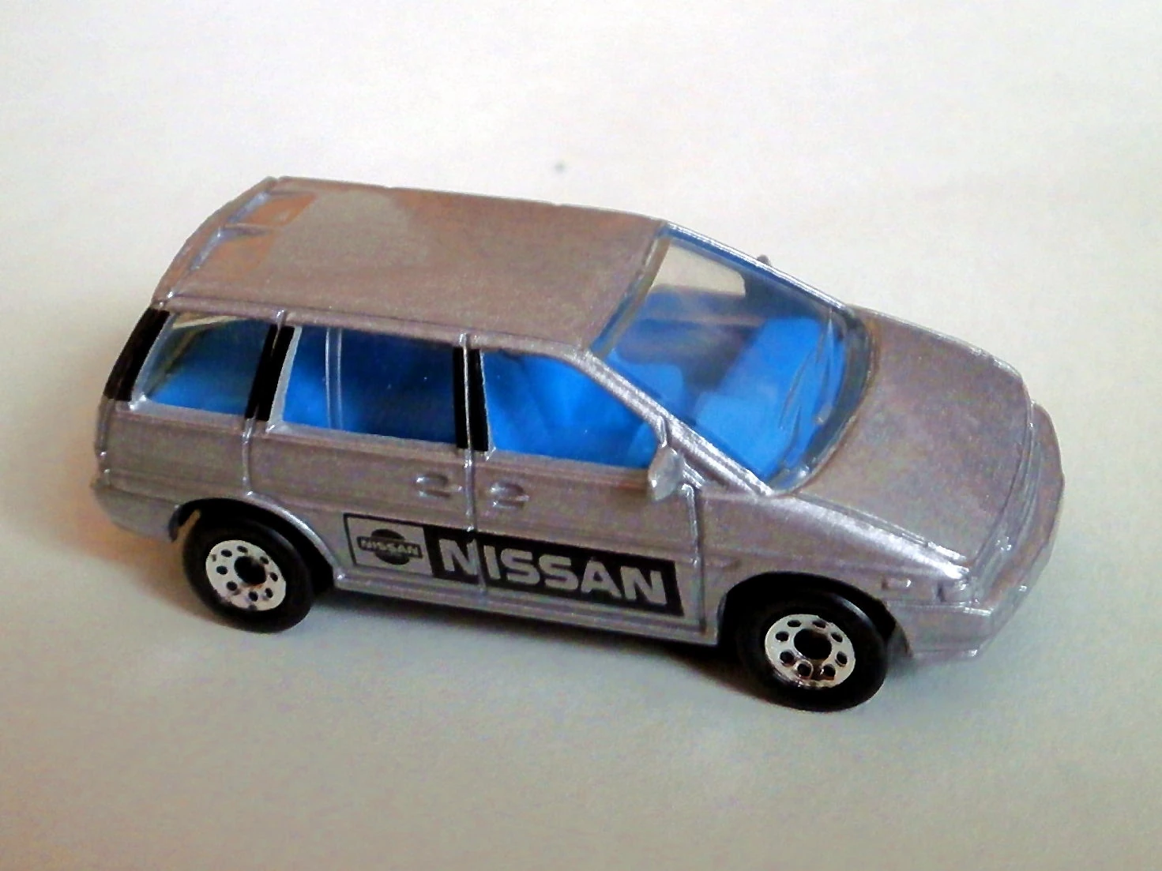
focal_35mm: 47
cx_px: 581
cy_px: 436
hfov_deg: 40.4
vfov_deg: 30.9
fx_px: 1578
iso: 400
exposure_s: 1/15
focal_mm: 8.3
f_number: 3.4
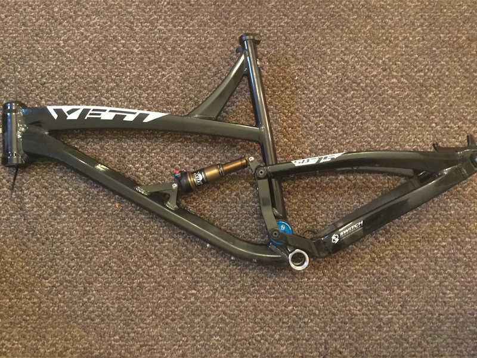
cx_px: 238
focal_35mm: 31
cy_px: 179
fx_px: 427
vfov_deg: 45.4
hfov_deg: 58.4
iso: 640
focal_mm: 3.3
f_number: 2.4
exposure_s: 1/15
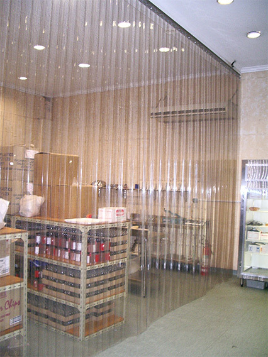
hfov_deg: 40.7
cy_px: 178
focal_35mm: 35
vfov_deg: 52.6
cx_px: 134
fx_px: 361
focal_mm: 5.8
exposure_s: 1/40
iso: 200
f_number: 2.6
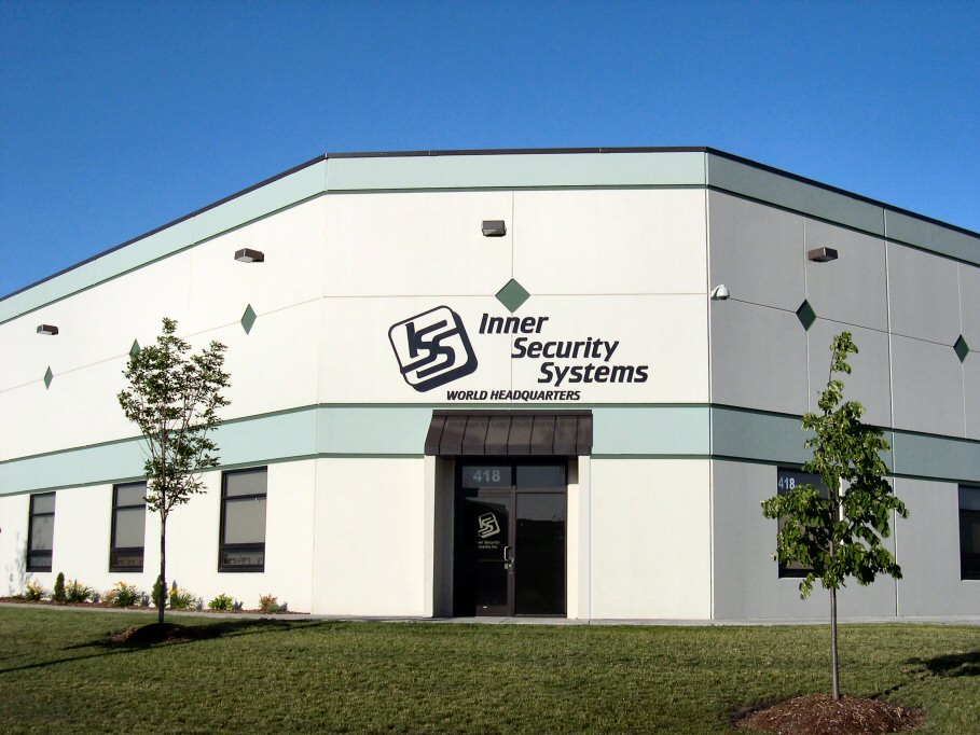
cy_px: 368
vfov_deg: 30.9
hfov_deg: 40.4
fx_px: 1331
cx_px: 490
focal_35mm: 47
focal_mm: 10.1
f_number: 8.4
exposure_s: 1/376
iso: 100
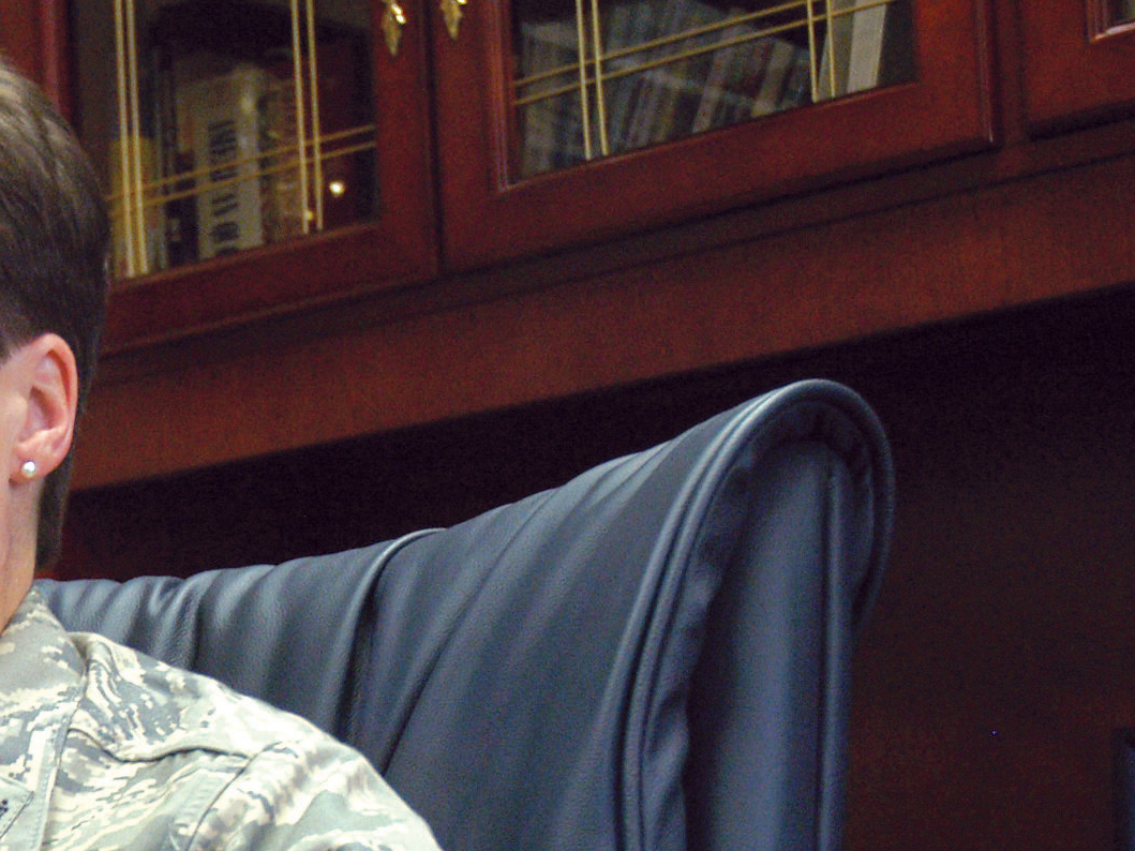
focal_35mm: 102
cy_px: 911
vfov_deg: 14.2
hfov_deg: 18.2
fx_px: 3356
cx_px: -229
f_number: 3.8
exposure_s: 1/50
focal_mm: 25
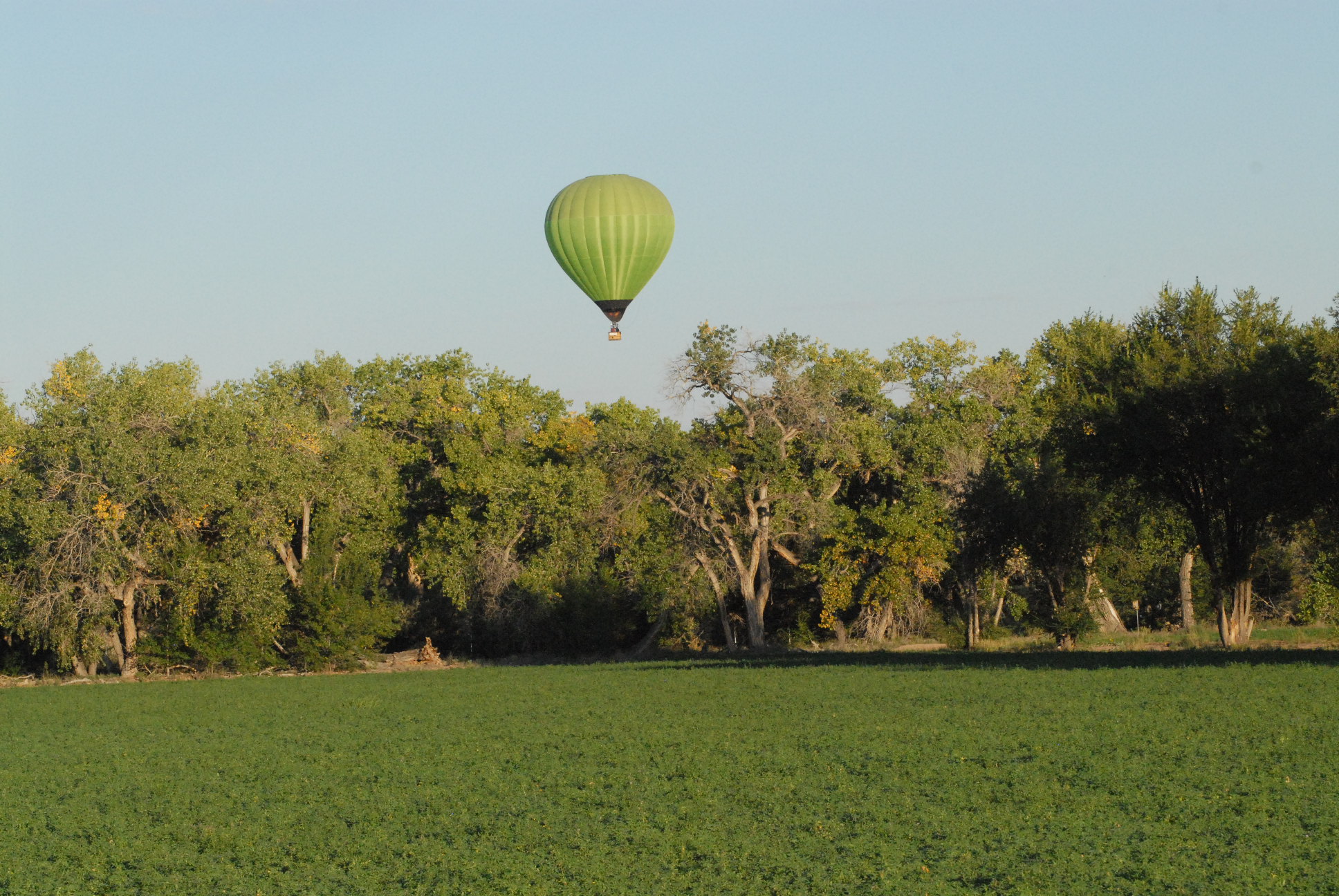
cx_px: 670
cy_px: 448
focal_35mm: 150
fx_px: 5586
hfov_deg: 13.7
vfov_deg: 9.2
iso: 1250
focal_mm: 100
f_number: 14
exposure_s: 1/750
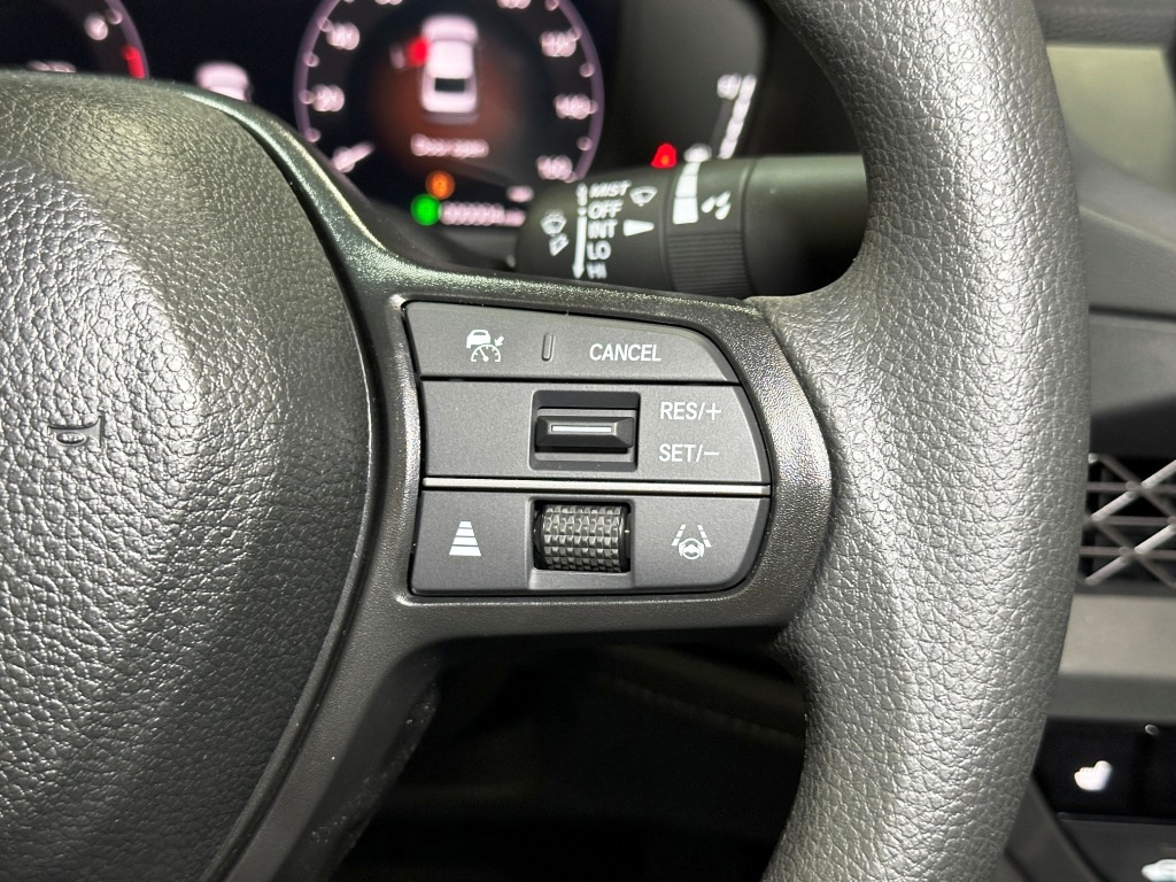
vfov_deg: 30.3
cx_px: 588
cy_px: 441
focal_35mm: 48
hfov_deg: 39.7
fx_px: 1631
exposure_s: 1/40
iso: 400
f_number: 1.78
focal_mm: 6.86
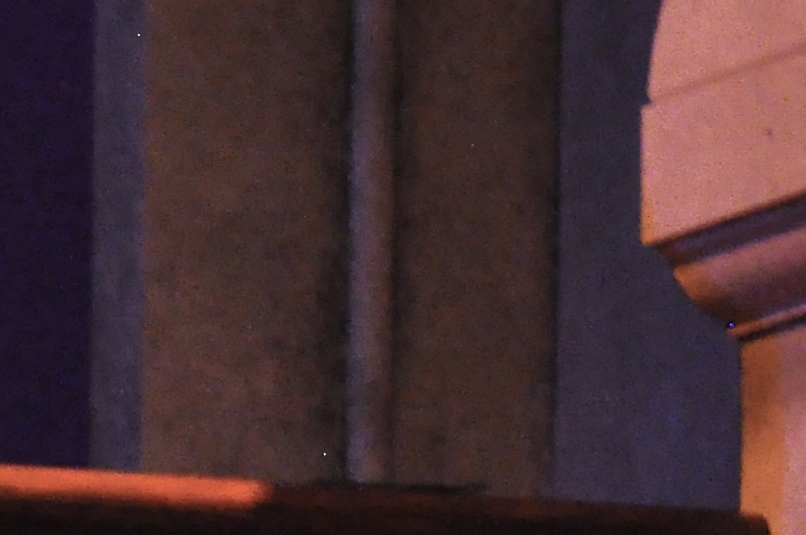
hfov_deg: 1.0
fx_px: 46288
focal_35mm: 2070
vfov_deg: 0.7
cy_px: -516
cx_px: -941
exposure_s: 1/80
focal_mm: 300
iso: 3200
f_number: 5.6
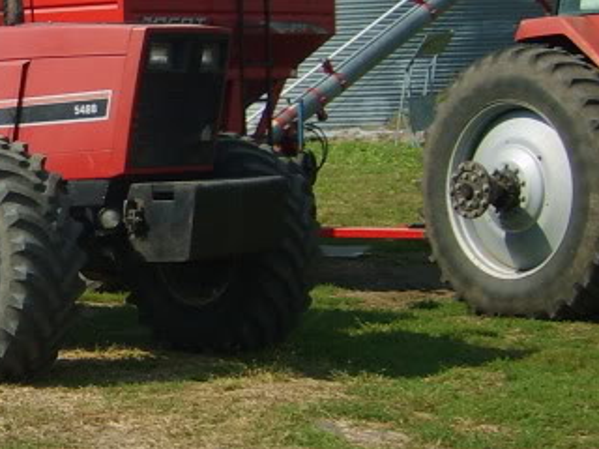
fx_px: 1938
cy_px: 133
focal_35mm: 112
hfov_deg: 16.5
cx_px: -206
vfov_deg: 13.2
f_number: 7.1
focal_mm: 5.8
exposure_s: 1/180
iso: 50
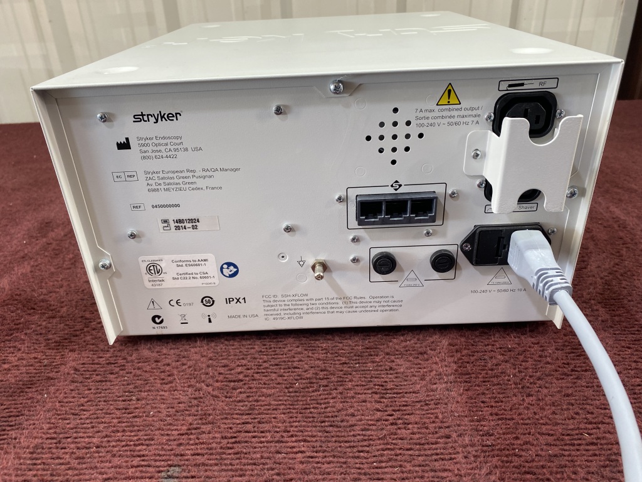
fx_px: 482
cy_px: 241
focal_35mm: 26
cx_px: 321
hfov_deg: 67.3
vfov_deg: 53.1
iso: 100
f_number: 1.8
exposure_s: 1/120
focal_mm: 4.25
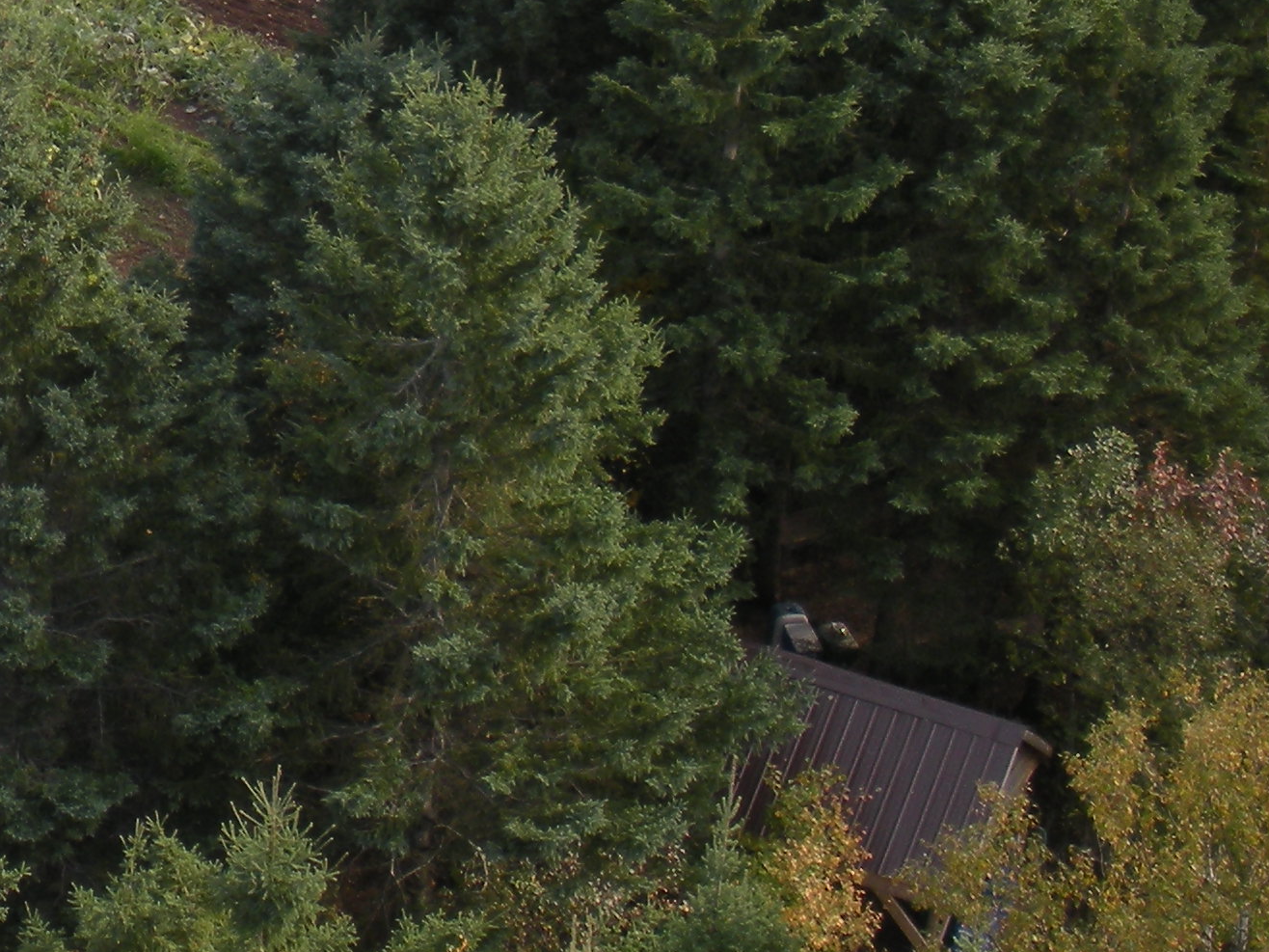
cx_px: -217
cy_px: -18
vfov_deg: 15.0
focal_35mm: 97
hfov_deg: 19.2
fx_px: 3556
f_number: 3.5
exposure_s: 1/130
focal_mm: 6.3
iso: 64
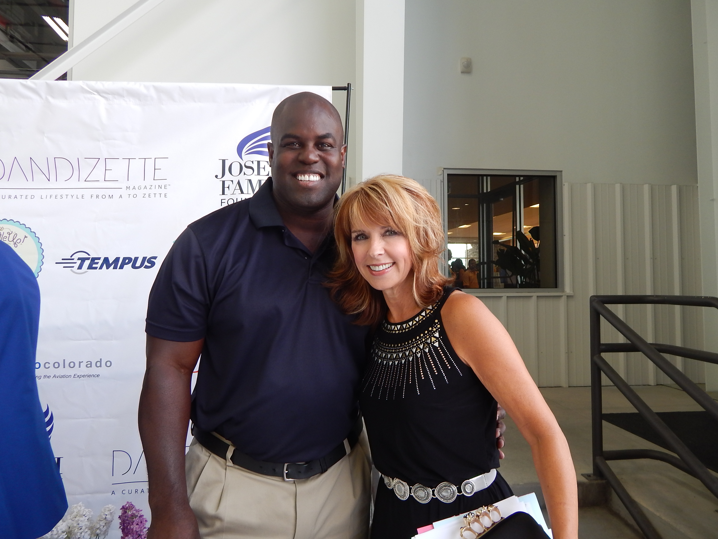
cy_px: 270
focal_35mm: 23
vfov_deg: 58.9
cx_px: 359
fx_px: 477
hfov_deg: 73.9
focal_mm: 4
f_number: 3
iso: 125
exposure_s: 1/60
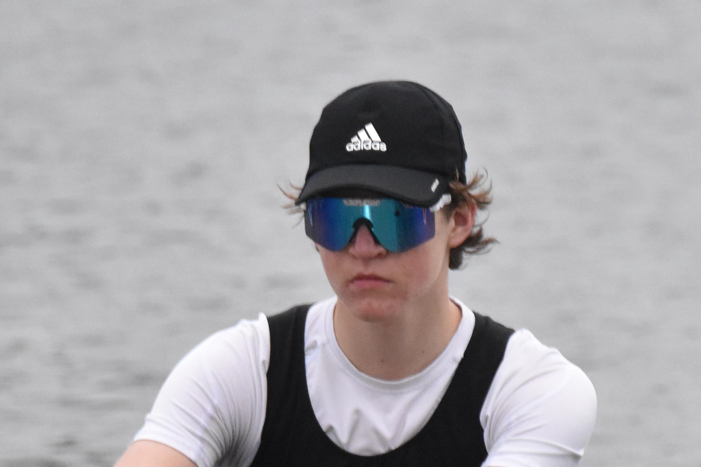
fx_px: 26753
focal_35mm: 1374
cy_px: 519
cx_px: 397
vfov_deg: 1.0
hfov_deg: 1.5
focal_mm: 360
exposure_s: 1/3200
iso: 3600
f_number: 6.3
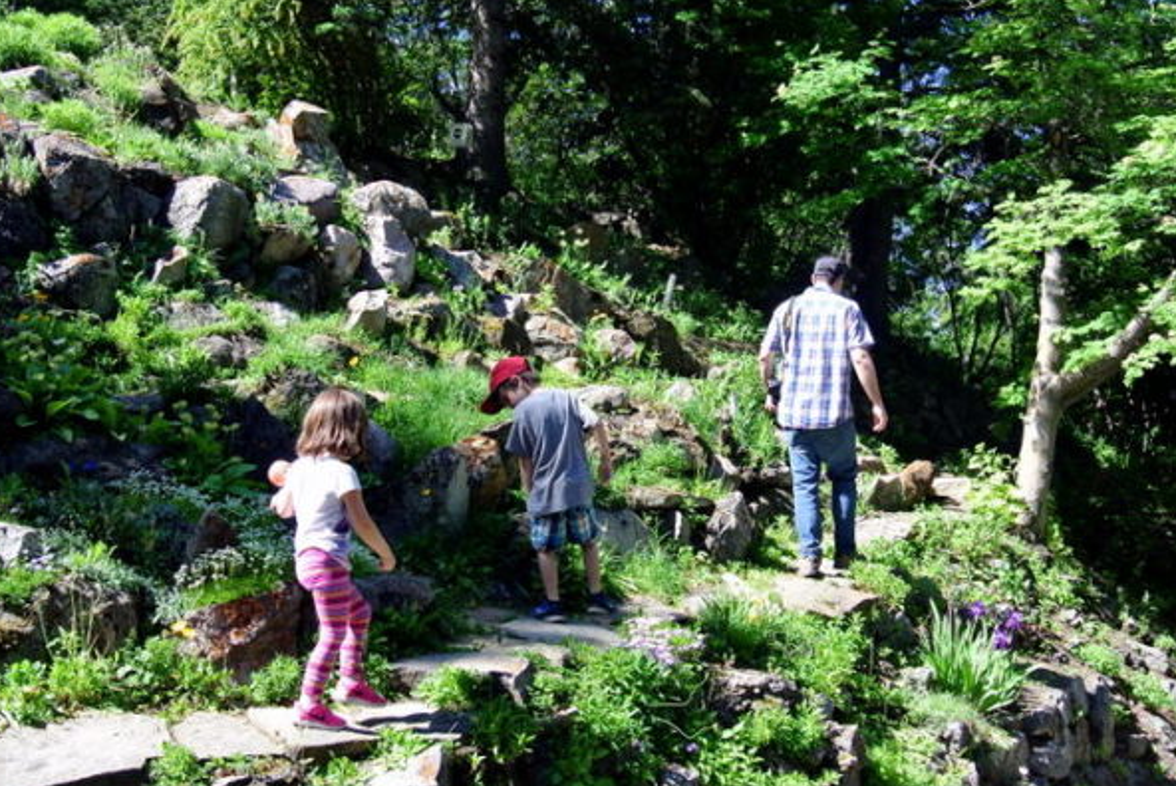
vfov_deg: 36.8
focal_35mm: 36
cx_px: 577
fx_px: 1177
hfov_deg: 53.1
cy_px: 468
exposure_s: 1/250
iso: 100
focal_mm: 11
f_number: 4
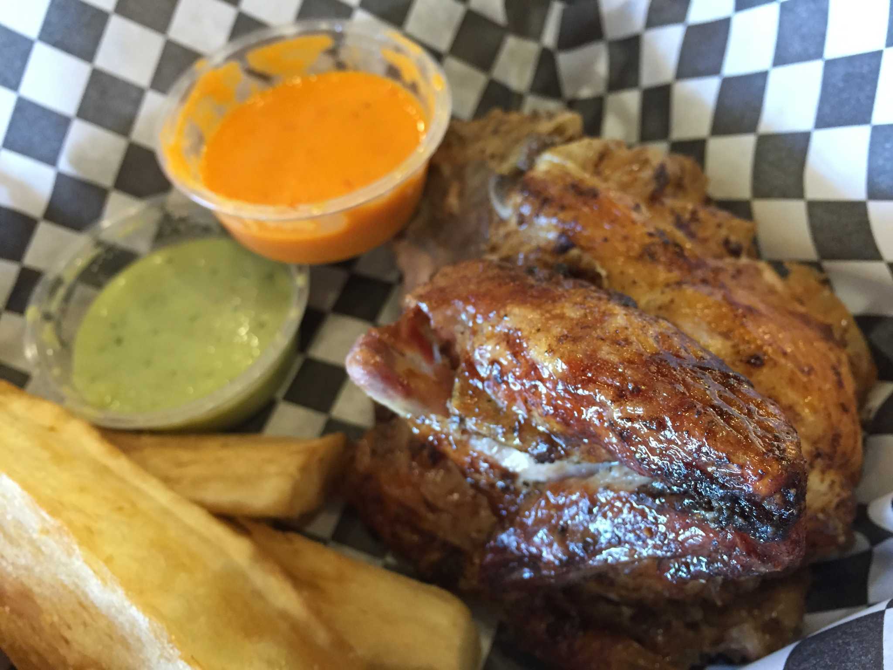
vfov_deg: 48.2
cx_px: 446
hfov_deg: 61.7
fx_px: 748
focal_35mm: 29
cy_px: 335
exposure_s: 1/24
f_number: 2.2
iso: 250
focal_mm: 4.15
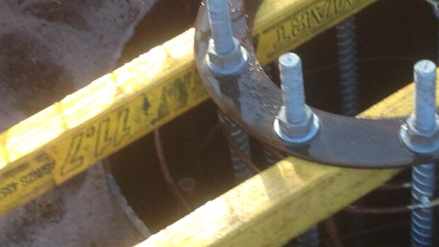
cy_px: 128
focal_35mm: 117
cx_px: 318
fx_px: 1362
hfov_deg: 18.2
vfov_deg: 10.4
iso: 50
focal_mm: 4.13
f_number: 2.4
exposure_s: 1/125
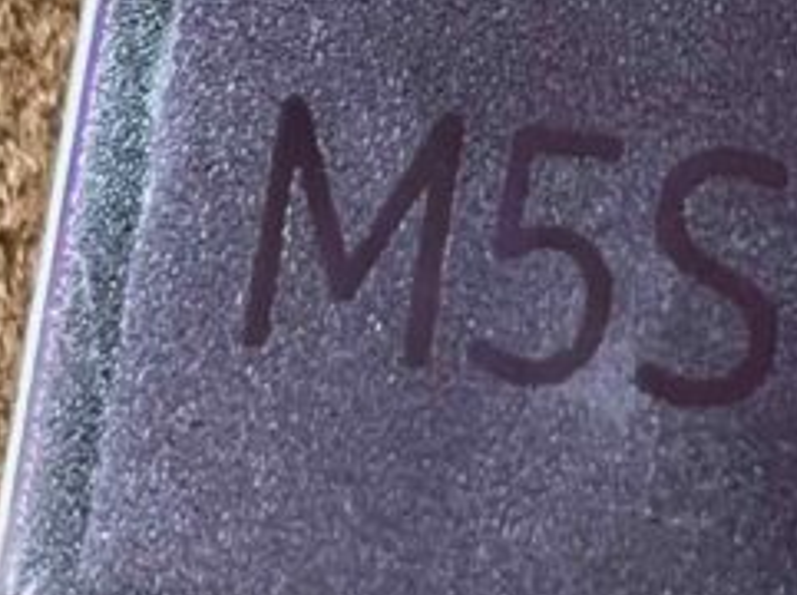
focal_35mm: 166
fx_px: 3816
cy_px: -436
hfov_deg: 11.7
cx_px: 890
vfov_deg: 8.6
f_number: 1.6
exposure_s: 1/60
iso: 160
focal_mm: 5.1
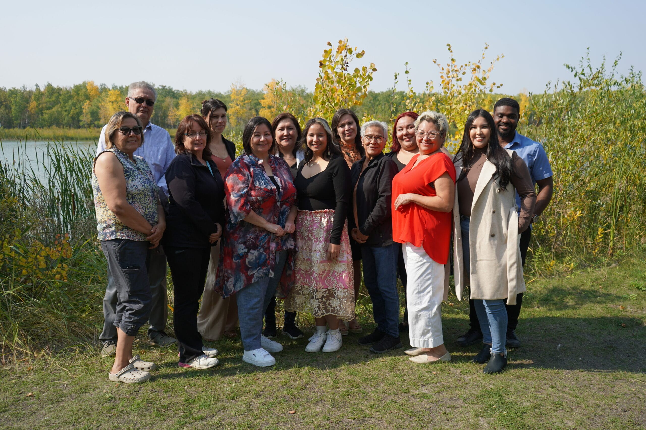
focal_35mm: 29
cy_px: 215
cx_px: 323
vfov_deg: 45.0
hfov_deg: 63.7
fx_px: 520
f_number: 4.5
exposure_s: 1/640
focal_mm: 29
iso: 100
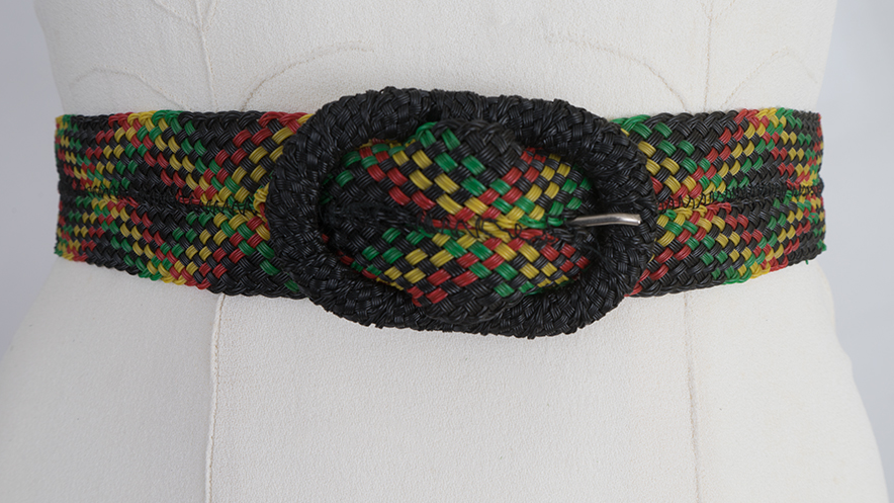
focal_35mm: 32
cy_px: 241
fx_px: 758
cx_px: 448
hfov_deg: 61.0
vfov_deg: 36.7
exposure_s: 1/125
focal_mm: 30
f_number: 14
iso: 64
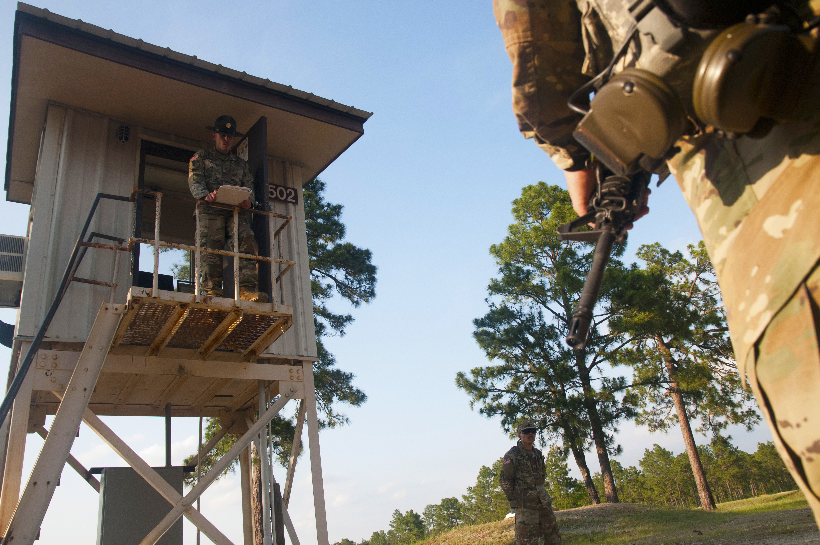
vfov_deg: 50.3
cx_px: 410
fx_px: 580
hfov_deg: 70.5
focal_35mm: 26
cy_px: 272
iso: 800
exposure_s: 1/640
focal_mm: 17
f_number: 5
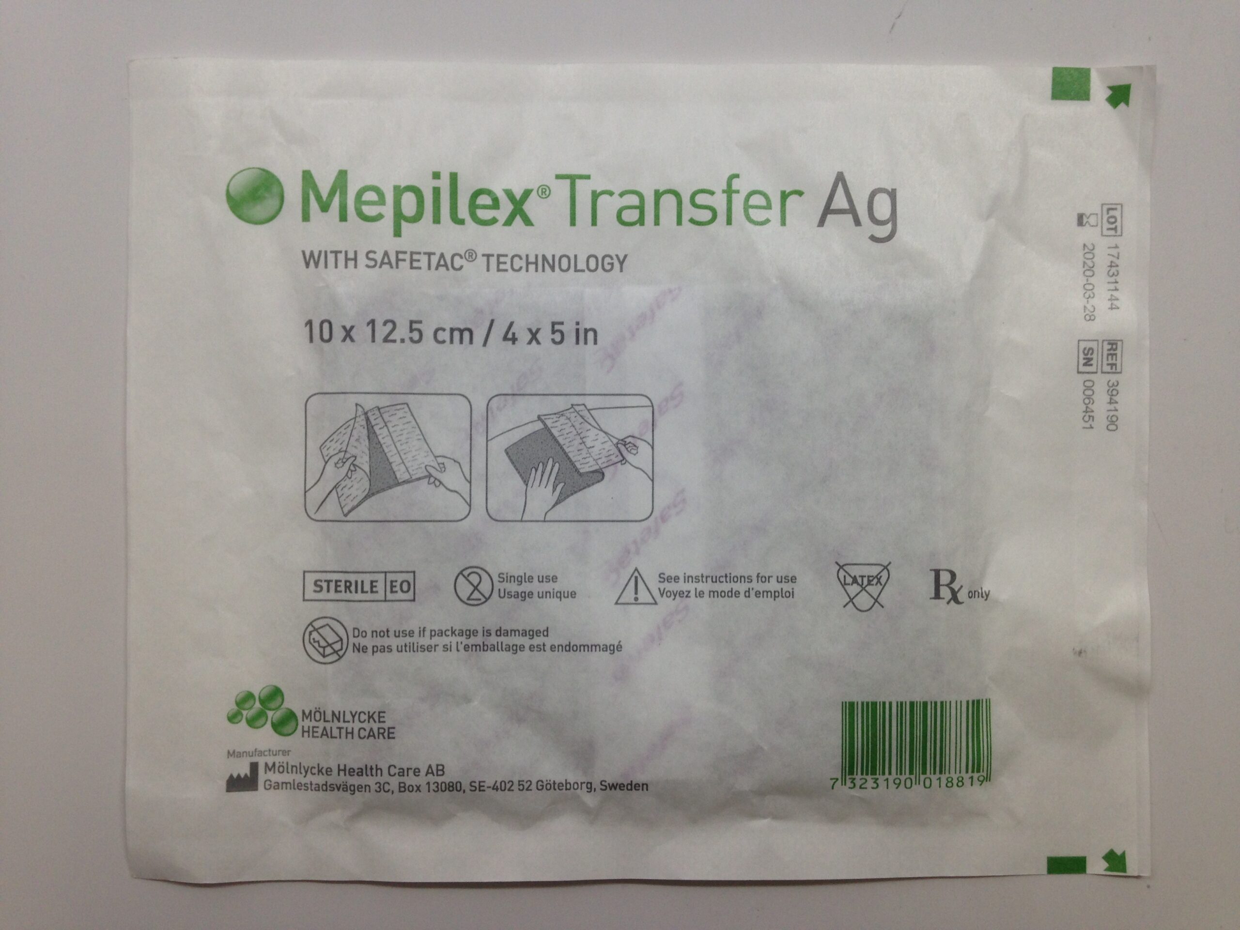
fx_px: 1182
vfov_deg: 42.9
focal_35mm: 33
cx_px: 620
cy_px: 465
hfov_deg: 55.4
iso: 50
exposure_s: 1/60
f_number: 2.4
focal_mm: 4.12
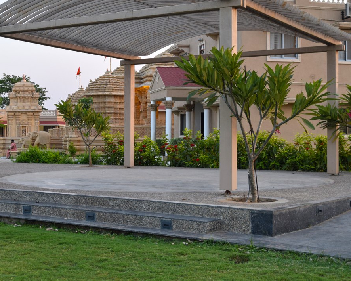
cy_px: 124
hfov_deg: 30.9
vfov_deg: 25.0
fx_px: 634
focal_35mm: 61
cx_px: 138
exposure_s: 1/125
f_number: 6.3
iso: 400
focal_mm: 30
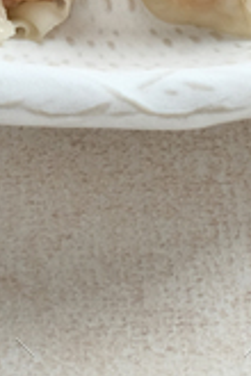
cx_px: 128
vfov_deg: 6.8
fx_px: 2970
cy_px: -582
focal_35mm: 284
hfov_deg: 4.8
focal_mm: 35
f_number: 11
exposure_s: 1/125
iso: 500
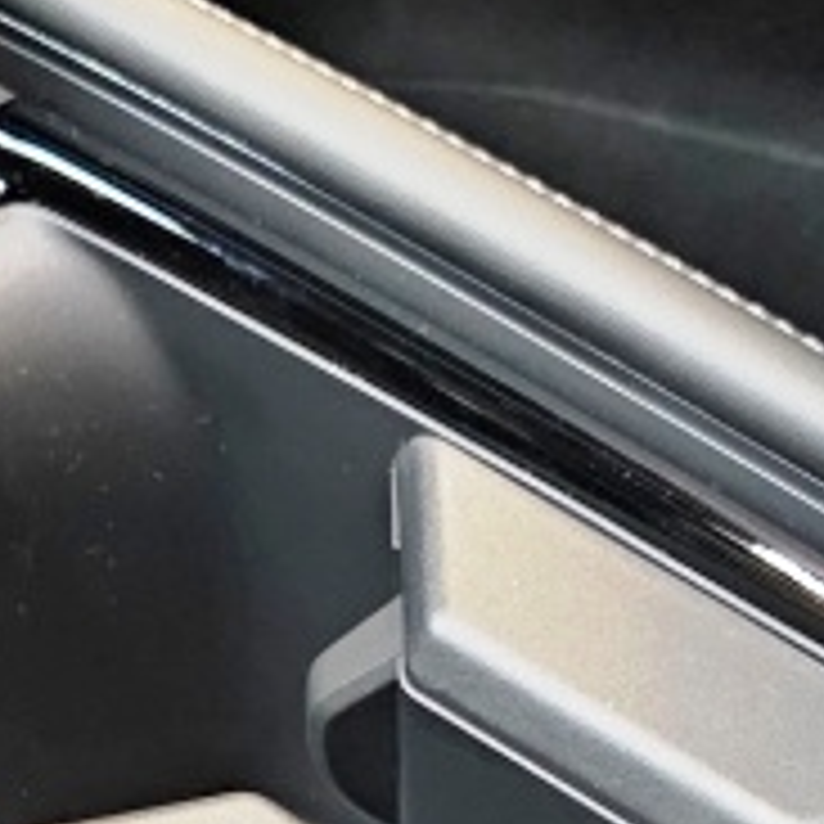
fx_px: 3070
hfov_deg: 15.2
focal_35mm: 114
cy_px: 1058
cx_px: 225
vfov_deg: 14.7
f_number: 1.7
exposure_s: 1/24
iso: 1250
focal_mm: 6.3
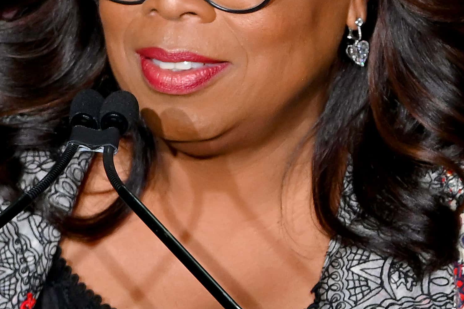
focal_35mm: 2417
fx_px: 31150
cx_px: 106
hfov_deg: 0.9
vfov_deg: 0.6
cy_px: 175
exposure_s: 1/160
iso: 3200
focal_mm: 600
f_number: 6.3
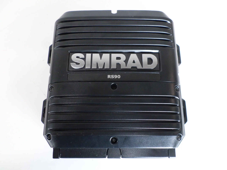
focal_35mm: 25
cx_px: 114
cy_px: 85
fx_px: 164
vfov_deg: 54.9
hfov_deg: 69.4
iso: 120
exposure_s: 1/30
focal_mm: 4.5
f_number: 2.5
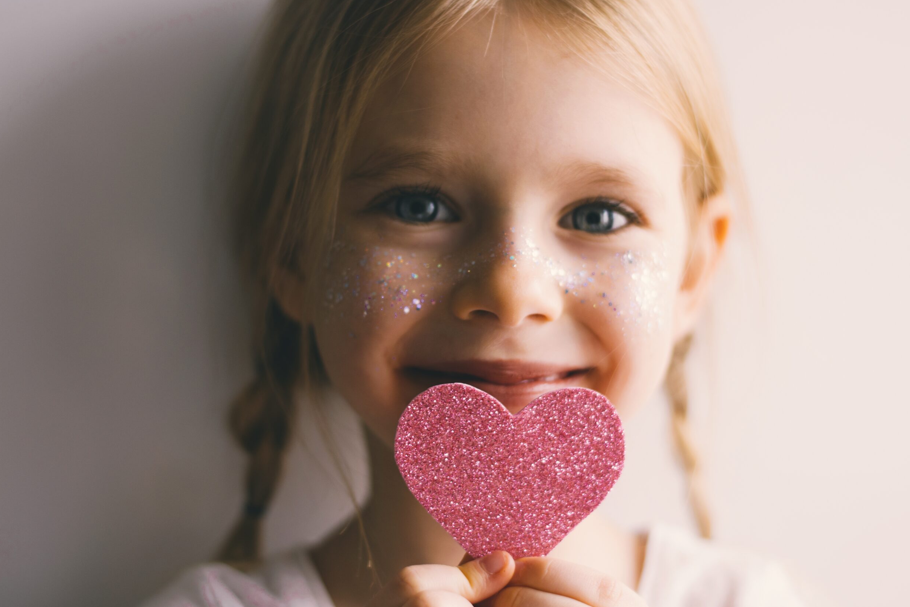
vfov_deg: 17.5
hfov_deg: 26.0
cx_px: 451
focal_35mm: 78
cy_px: 301
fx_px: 1971
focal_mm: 50
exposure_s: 1/160
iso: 100
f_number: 2.2
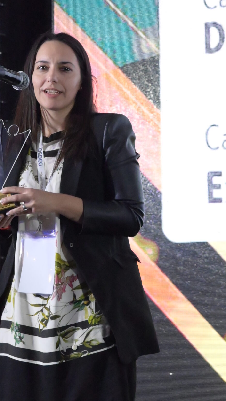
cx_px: 55
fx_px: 1810
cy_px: 104
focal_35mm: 170
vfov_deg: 12.6
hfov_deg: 7.1
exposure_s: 1/500
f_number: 5
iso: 8000
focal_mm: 70
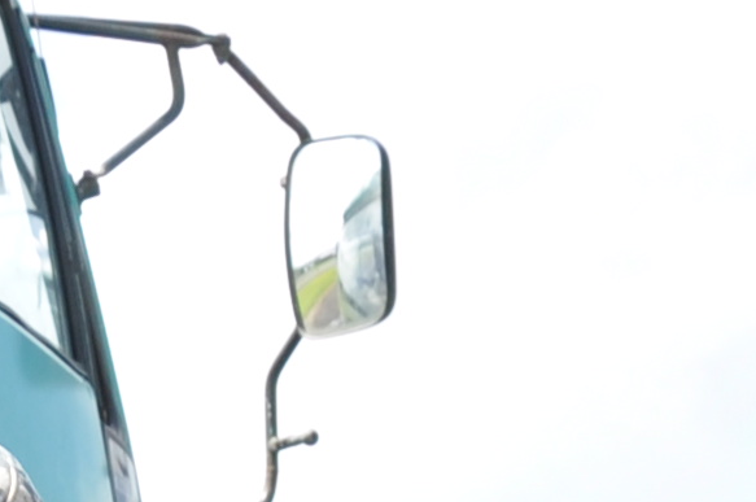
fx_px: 4858
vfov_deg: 5.5
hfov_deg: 8.9
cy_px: 1520
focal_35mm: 232
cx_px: 163
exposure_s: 1/200
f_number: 9
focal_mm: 21
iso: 200
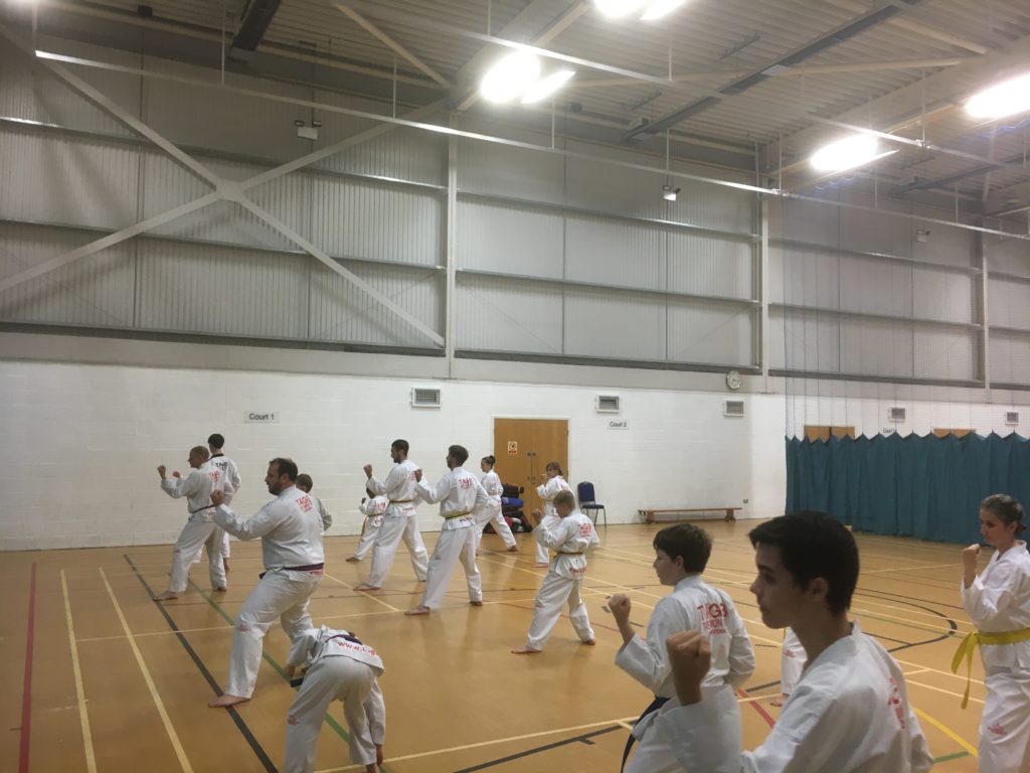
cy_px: 386
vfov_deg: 48.2
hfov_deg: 61.7
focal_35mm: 29
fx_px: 863
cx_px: 515
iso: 100
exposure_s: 1/33
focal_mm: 4.15
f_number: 2.2
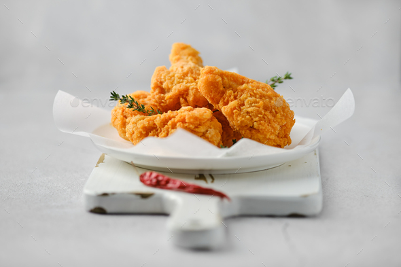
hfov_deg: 15.2
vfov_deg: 10.2
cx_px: 200
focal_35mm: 135
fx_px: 1503
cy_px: 134
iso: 160
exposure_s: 1/200
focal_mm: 90
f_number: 2
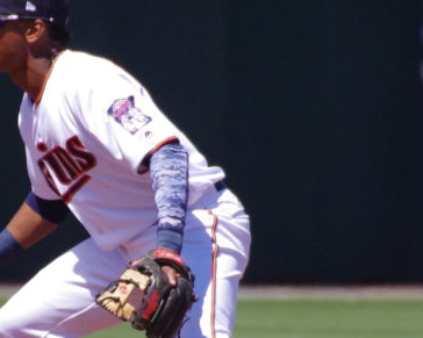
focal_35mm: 1623
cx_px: 107
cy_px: 271
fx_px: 20313
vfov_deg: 1.0
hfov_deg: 1.2
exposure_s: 1/5000
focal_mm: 410
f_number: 6.3
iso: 1600
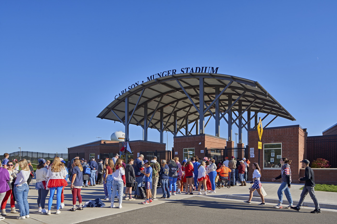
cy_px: 112
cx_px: 168
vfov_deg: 53.1
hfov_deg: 73.8
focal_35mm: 24
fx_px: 225
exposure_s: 1/100
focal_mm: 24
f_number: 11
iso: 100
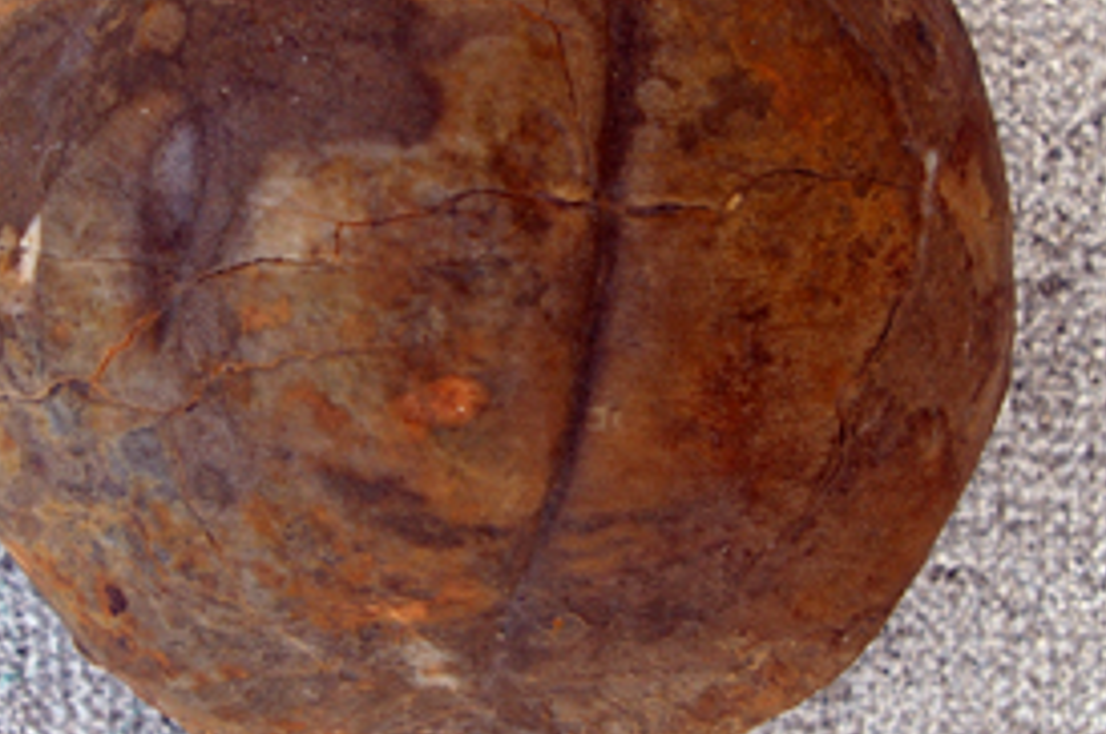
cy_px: 266
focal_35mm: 85
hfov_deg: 23.9
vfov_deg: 16.0
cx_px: 416
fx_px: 2606
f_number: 5.6
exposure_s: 1/90
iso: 200
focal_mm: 31
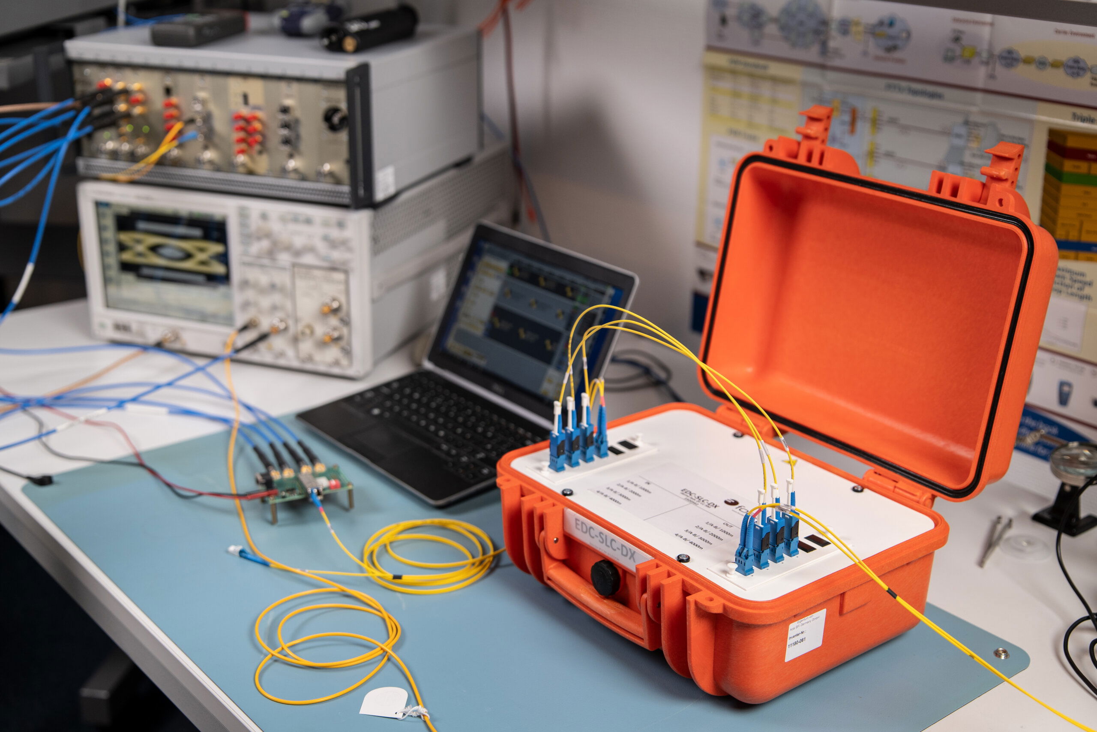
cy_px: 366
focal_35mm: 44
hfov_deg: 44.5
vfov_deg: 30.5
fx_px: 1341
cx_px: 548
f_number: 2.8
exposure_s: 1/250
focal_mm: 44
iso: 640
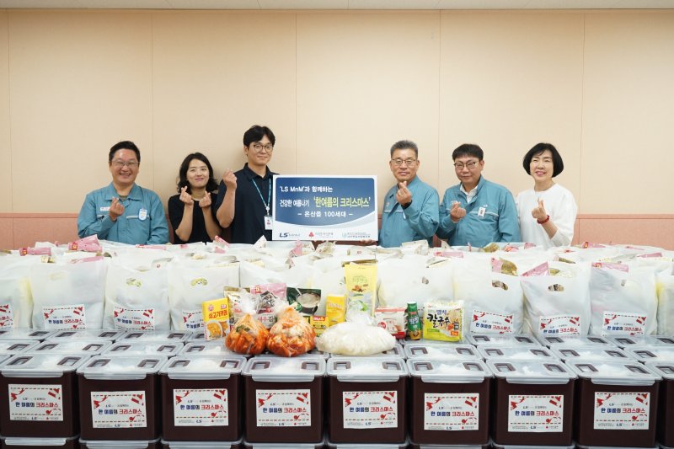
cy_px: 224
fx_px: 655
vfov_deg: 37.8
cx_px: 337
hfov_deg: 54.4
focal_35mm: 35
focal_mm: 35
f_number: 5.6
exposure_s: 1/125
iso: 1600
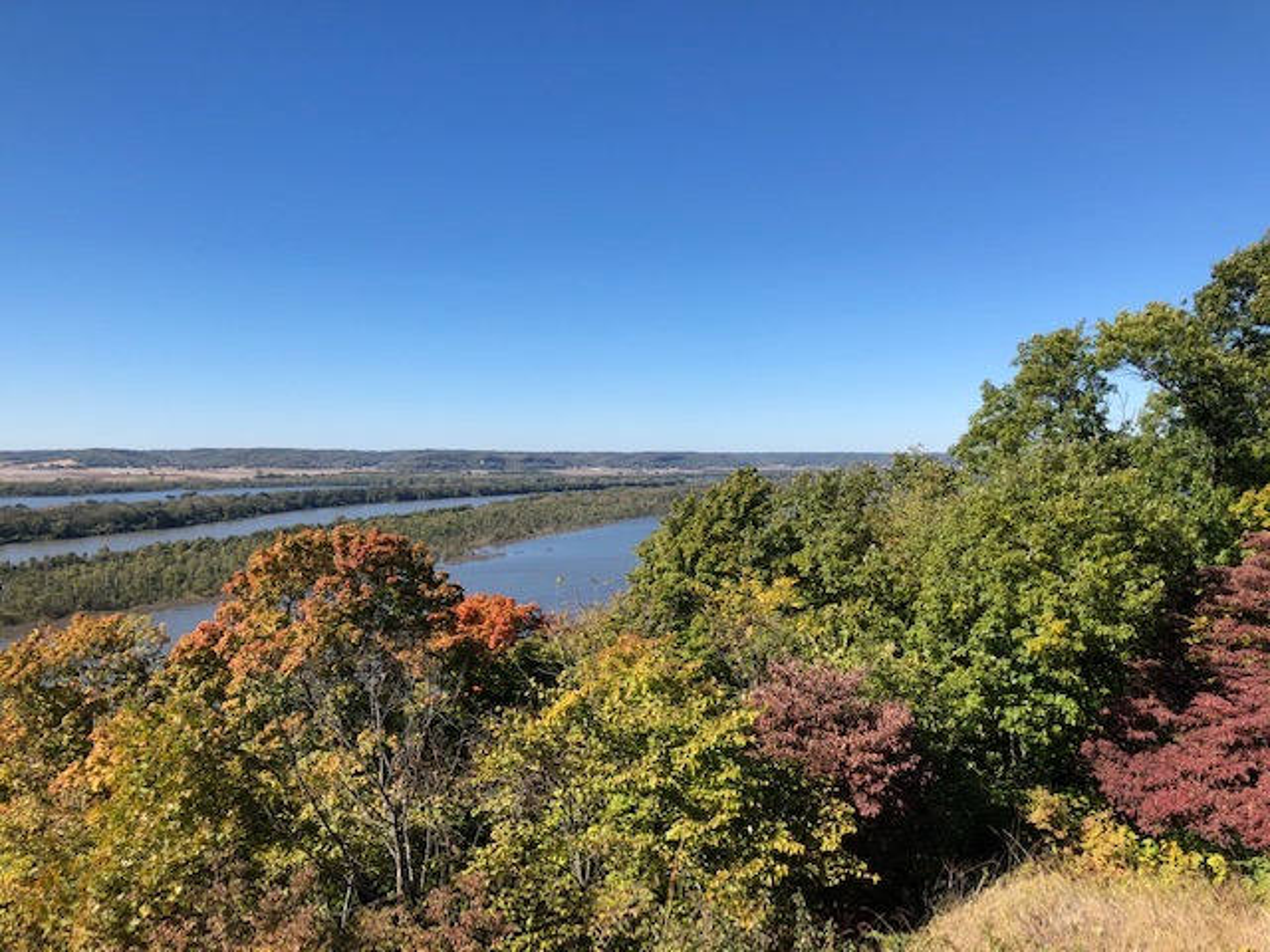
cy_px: 476
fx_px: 1027
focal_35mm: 28
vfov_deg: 49.7
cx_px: 635
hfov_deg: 63.4
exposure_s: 1/2000
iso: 20
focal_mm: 3.99
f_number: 1.8
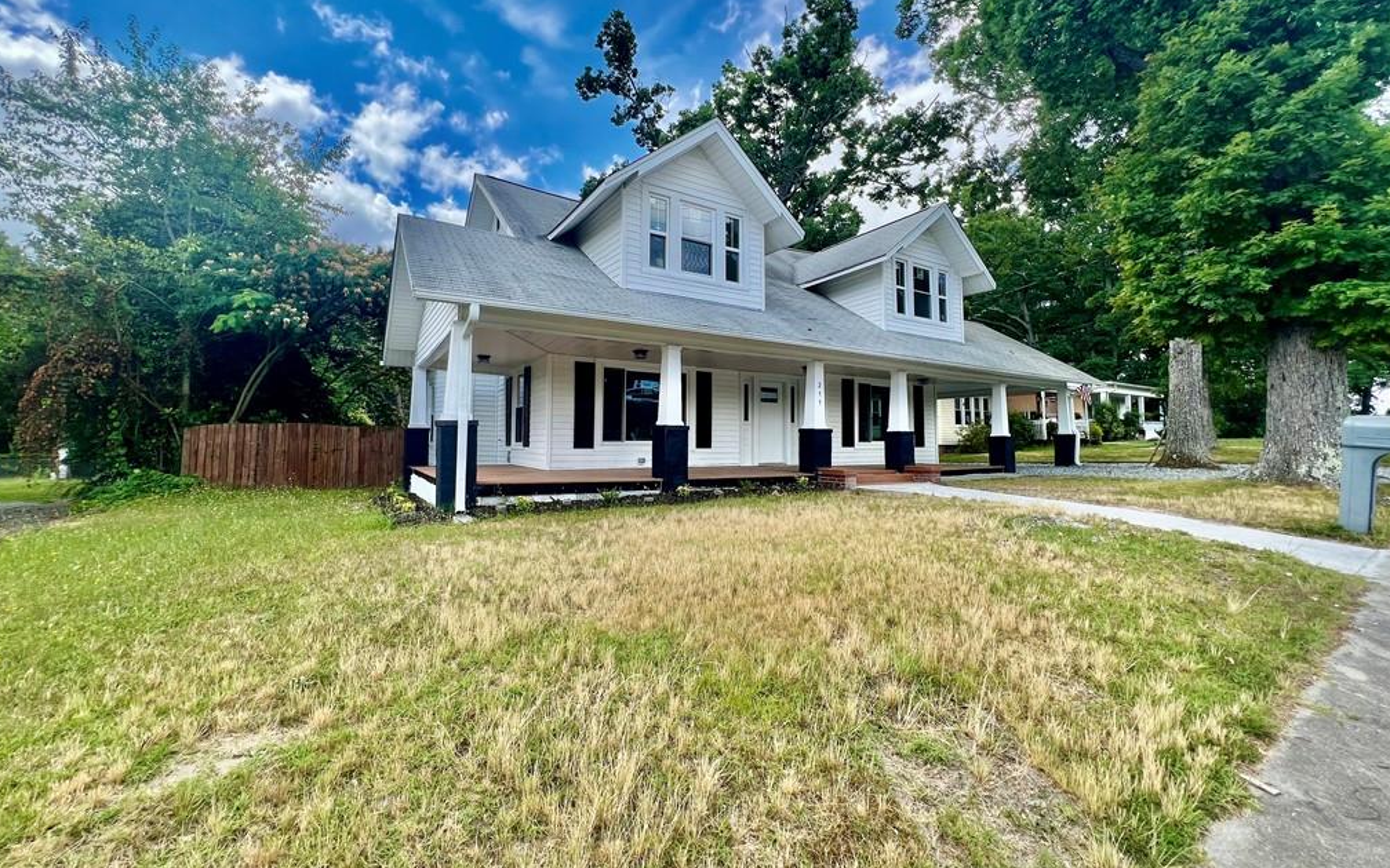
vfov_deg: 78.6
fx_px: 530
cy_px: 408
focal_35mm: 14
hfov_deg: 105.3
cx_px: 696
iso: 32
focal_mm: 1.57
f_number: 1.8
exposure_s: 1/595
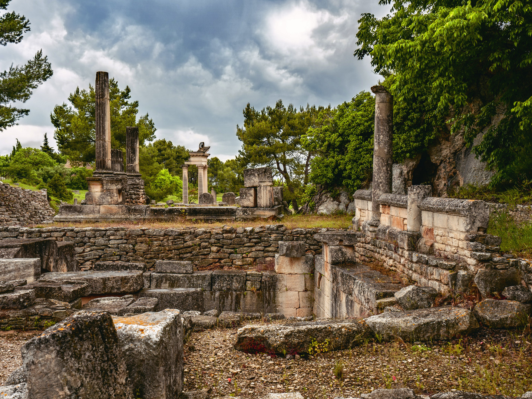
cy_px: 199
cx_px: 244
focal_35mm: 38
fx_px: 584
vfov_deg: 37.7
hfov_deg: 48.9
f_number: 8
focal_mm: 35
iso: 100
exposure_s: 1/50
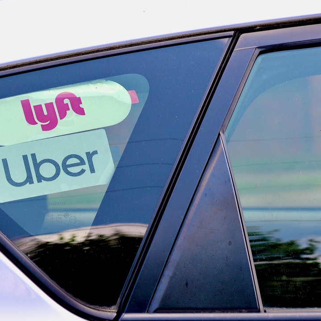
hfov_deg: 9.3
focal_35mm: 188
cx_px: 52
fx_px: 1970
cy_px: 145
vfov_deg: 9.3
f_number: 5.6
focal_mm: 85
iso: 100
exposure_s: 1/125
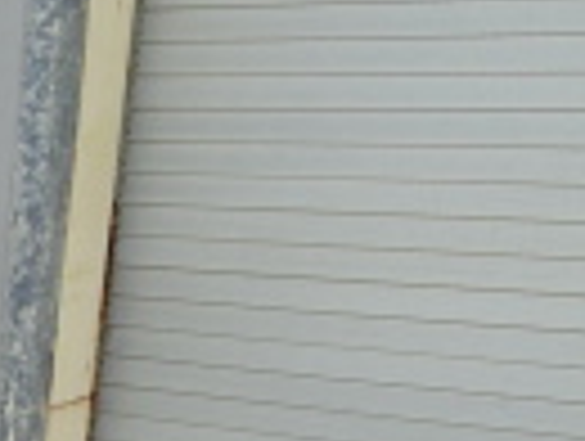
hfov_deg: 13.4
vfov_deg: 11.2
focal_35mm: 118
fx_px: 1998
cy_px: 936
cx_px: -702
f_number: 3.5
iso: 80
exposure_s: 1/250
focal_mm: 4.1
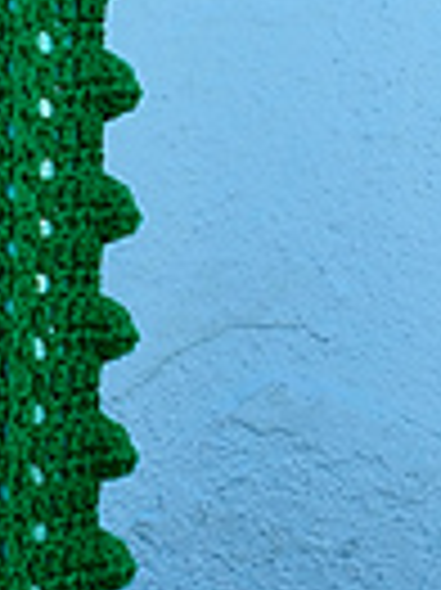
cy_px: 140
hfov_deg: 8.7
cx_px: 202
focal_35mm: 171
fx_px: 2909
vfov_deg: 11.5
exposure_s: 1/164
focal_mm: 4.28
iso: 64
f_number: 2.4
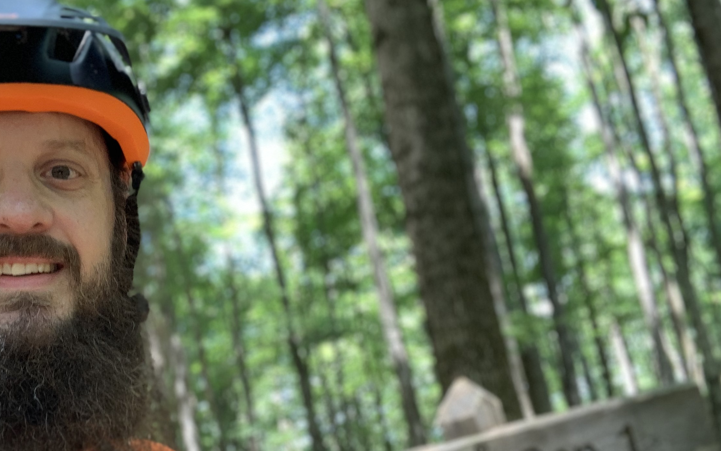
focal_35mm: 47
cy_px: 315
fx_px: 924
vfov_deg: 27.2
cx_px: 268
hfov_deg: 42.3
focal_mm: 2.87
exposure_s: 1/60
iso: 100
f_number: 2.2
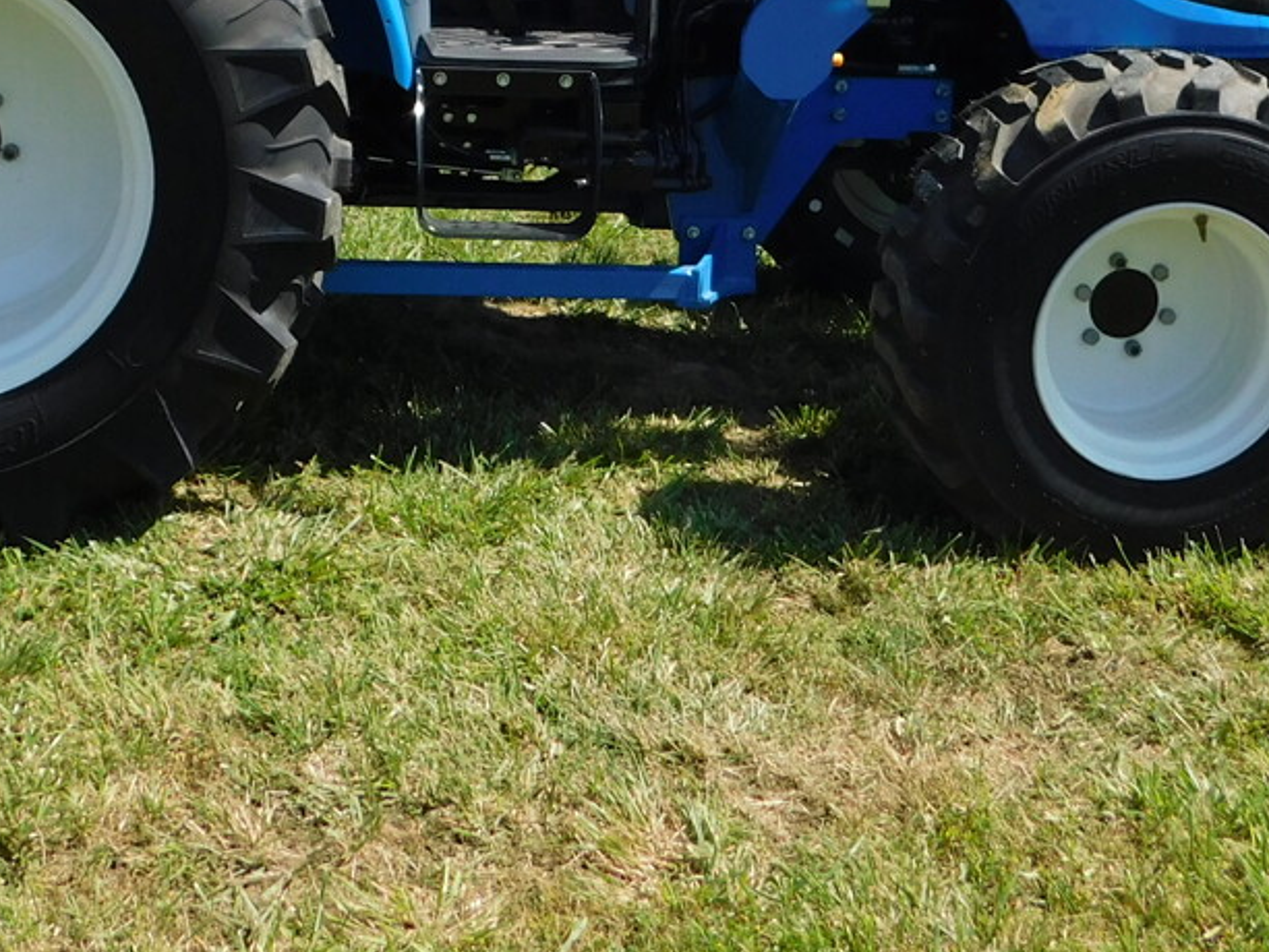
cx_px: 596
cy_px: -8
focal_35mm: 60
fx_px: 2200
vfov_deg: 23.4
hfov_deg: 32.2
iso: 125
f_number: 3
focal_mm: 4
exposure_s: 1/1250
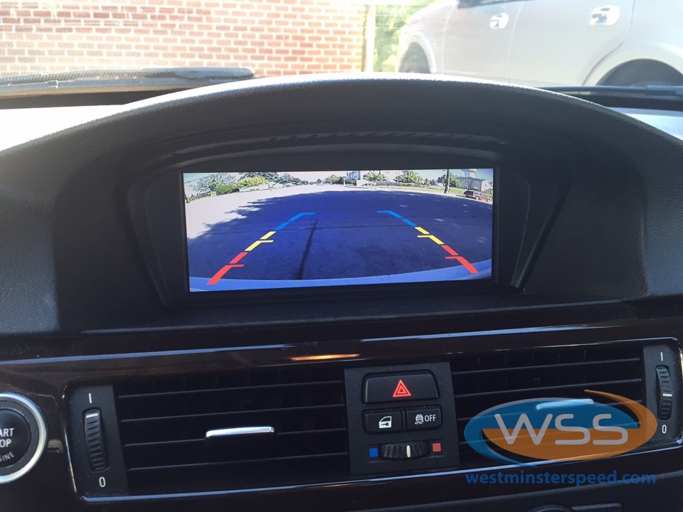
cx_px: 342
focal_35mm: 29
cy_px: 256
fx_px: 572
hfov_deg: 61.7
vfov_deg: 48.2
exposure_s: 1/30
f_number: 2.2
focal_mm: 4.15
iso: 32
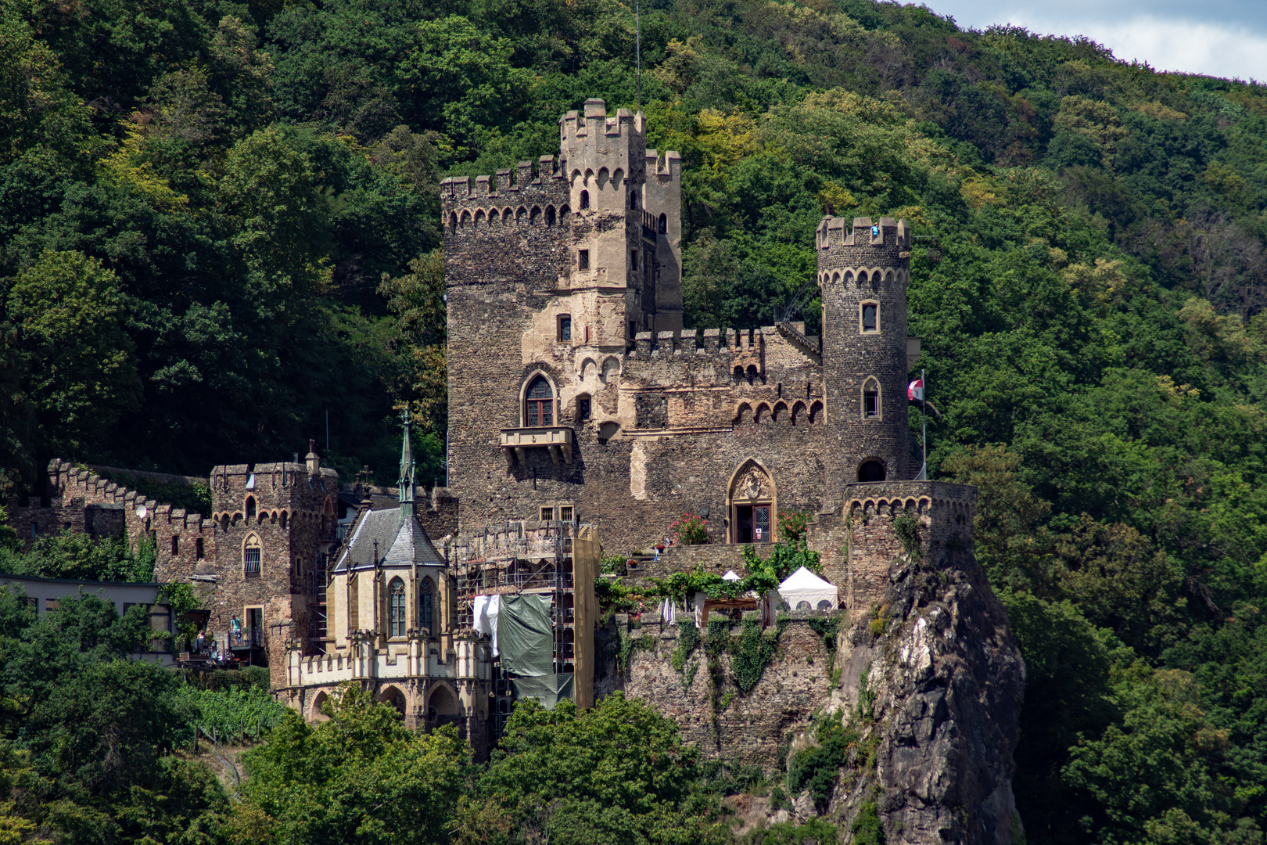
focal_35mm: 345
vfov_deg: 4.0
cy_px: 422
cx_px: 634
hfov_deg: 6.0
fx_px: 12141
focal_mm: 230
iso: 100
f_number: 9
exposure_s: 1/320
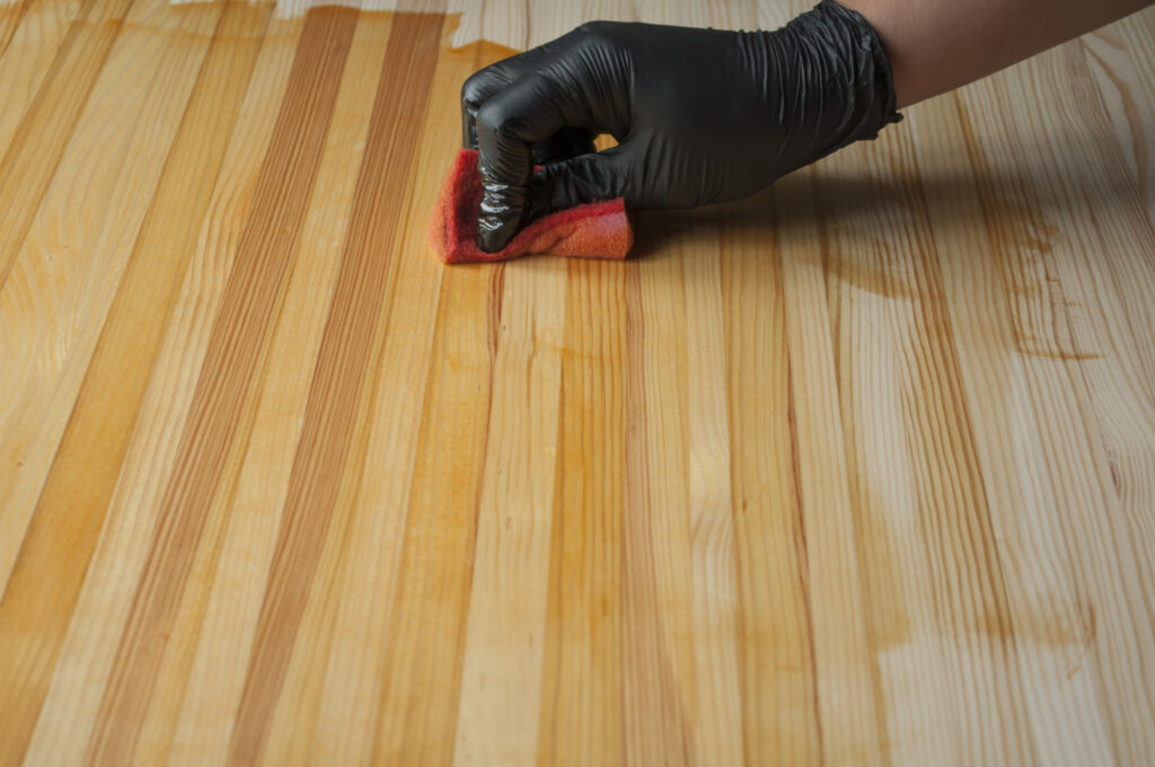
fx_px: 2643
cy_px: 384
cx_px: 578
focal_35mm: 82
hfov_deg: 24.6
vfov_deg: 16.5
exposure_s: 1/40
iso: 250
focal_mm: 55
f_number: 5.6
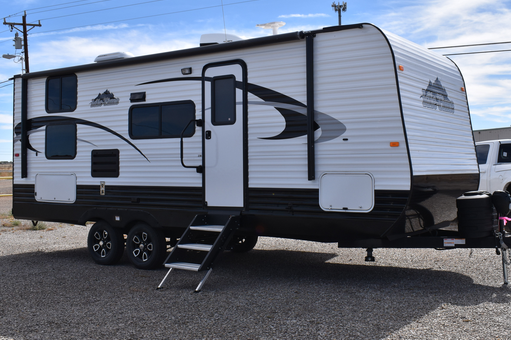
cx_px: 288
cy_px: 158
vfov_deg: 30.7
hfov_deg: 44.7
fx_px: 619
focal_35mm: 44
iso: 200
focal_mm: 23
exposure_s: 1/500
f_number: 11
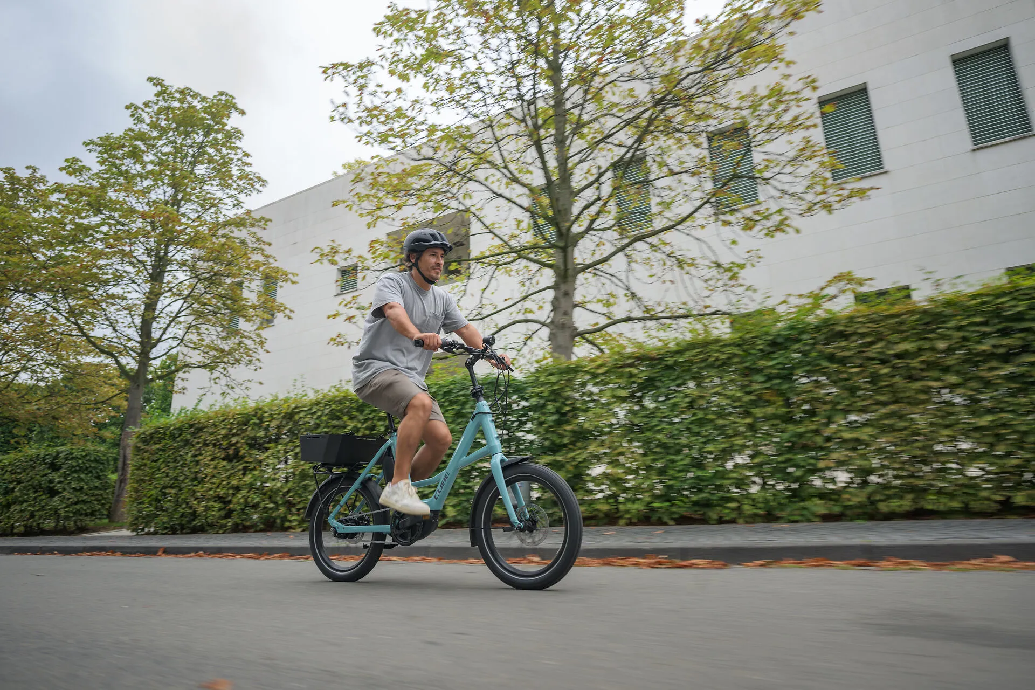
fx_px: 589
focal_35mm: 20
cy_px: 345
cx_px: 518
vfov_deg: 60.7
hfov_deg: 82.6
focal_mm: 20.5
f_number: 4
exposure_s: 1/80
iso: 50
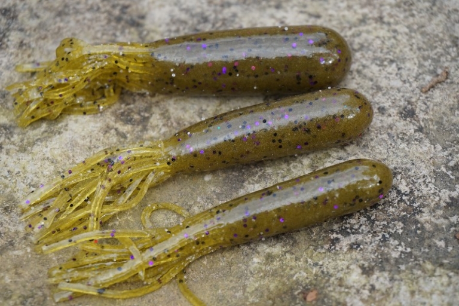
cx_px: 230
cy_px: 153
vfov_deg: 18.5
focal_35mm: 74
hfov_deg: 27.5
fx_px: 937
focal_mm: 49
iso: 100
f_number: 6.3
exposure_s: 1/80
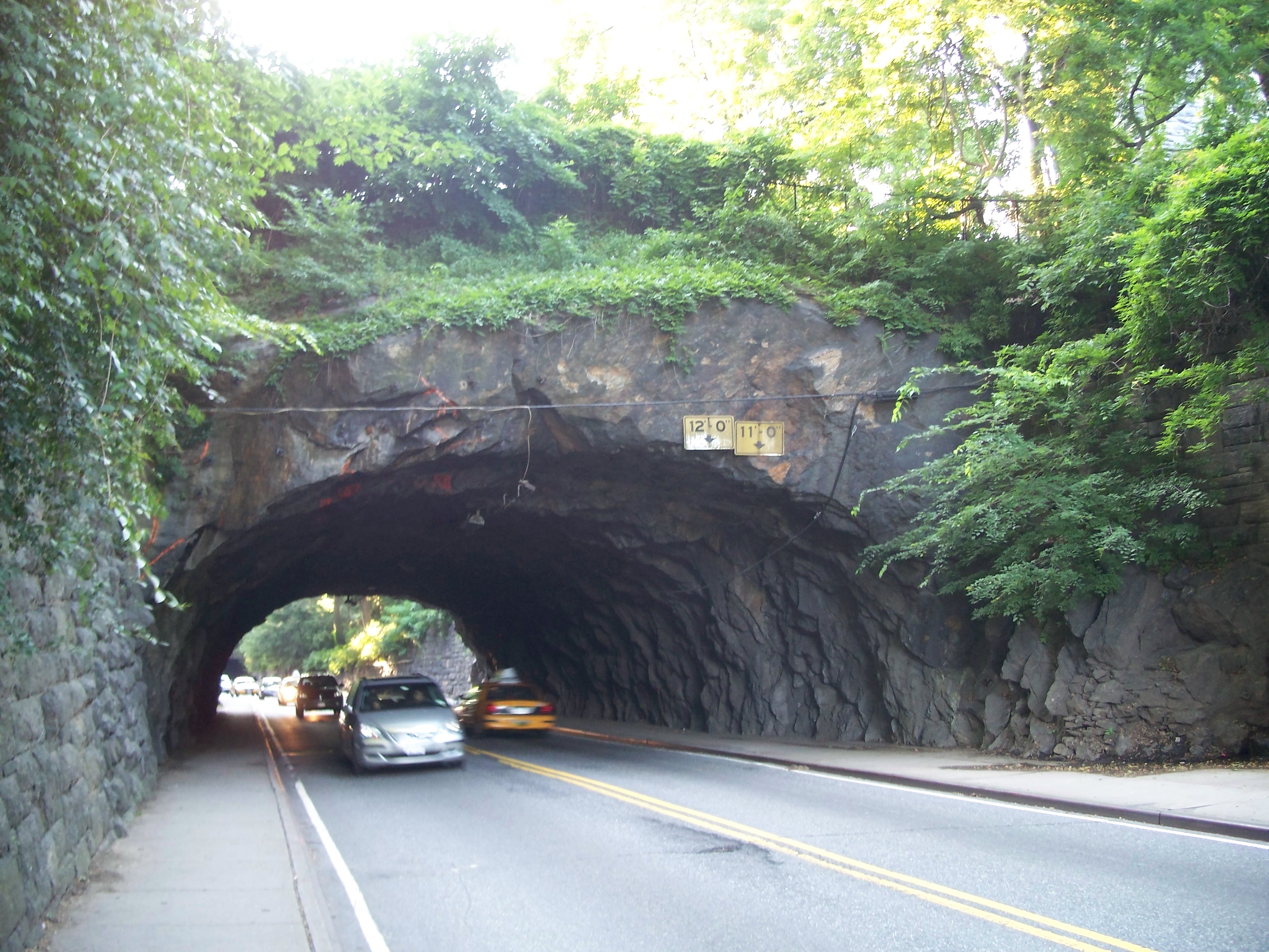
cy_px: 476
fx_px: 1356
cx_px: 634
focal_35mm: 37
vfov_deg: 38.7
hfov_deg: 50.1
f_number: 2.8
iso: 200
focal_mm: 7.8
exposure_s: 1/15
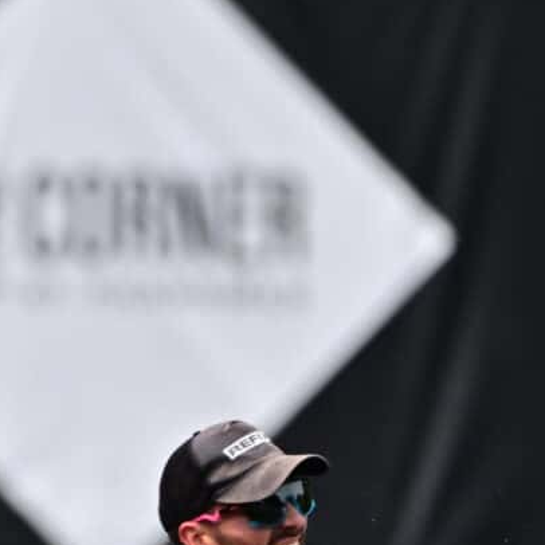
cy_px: 462
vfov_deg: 0.5
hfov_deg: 0.5
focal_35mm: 3316
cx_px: -125
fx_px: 59066
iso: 200
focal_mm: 800
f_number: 6.3
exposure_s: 1/1000
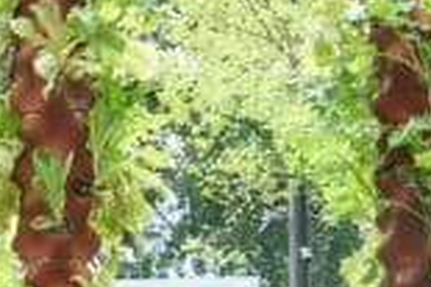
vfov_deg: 5.5
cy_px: 456
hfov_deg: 8.1
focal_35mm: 245
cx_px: -378
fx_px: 2936
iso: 250
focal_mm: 33
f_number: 4.5
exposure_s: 1/60
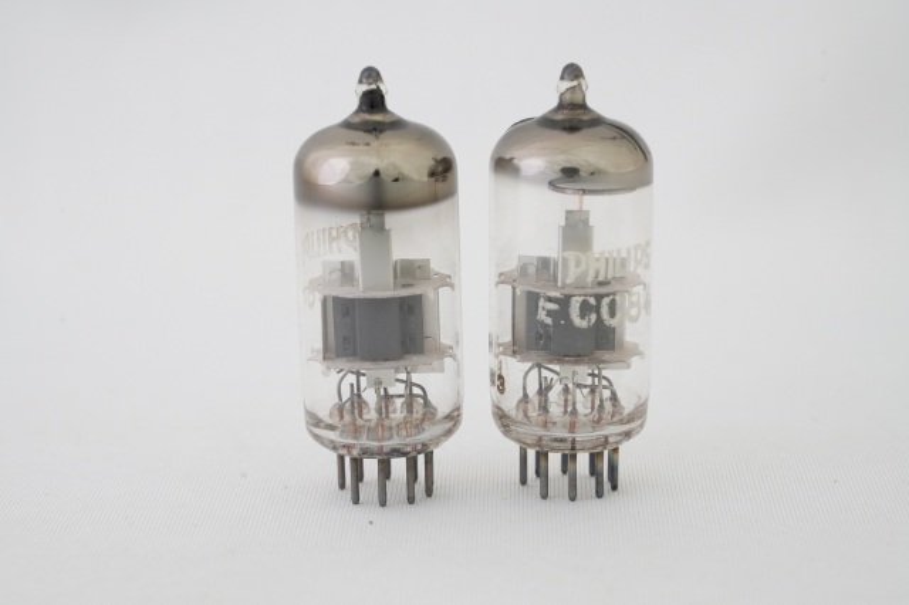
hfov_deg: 19.5
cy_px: 302
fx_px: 2650
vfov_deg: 13.0
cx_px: 454
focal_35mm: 105
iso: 800
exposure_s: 1/3
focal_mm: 105
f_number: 11
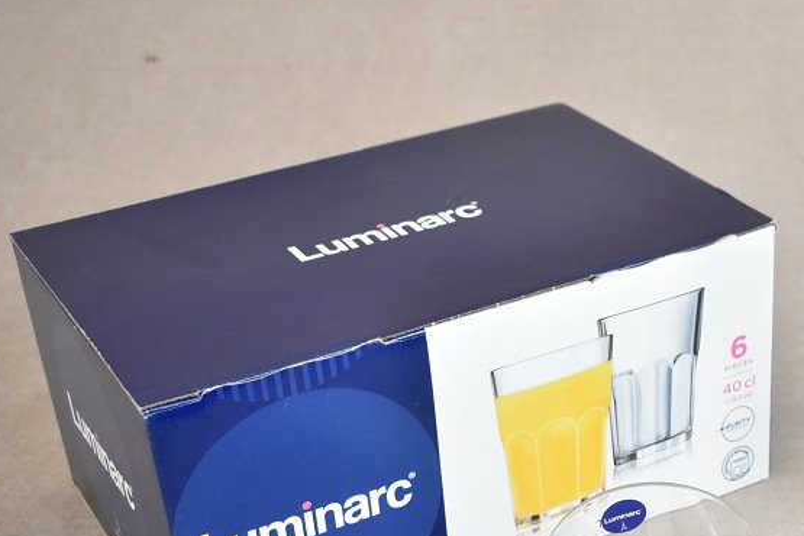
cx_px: 659
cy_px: 472
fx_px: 1628
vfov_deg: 18.4
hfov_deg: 27.1
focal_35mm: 73
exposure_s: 1/80
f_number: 4.5
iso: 1600
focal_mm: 27
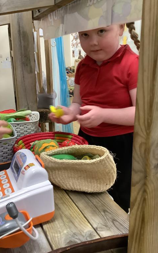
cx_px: 76
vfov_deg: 58.1
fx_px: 227
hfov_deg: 38.3
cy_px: 126
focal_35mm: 33
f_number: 2.4
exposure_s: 1/40
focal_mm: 3.3
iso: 320
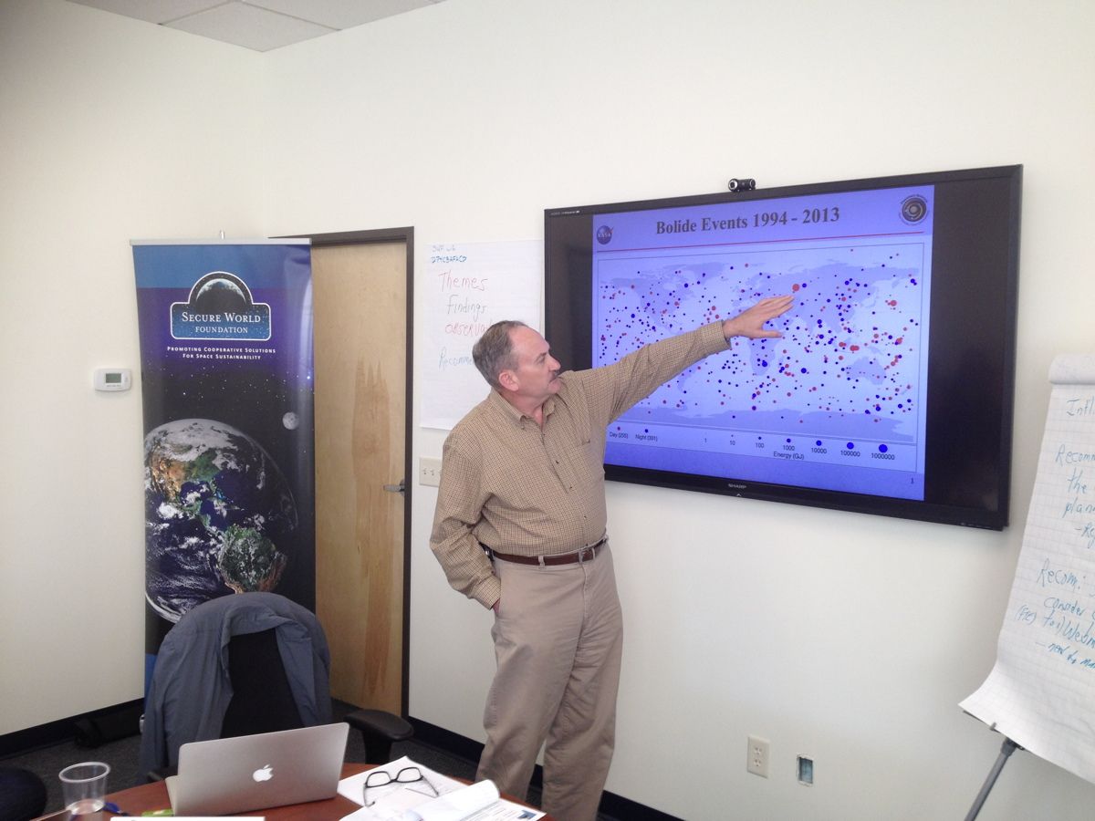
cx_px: 548
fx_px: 1107
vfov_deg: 40.7
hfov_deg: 52.6
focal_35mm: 35
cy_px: 410
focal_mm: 4.28
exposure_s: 1/40
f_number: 2.4
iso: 50
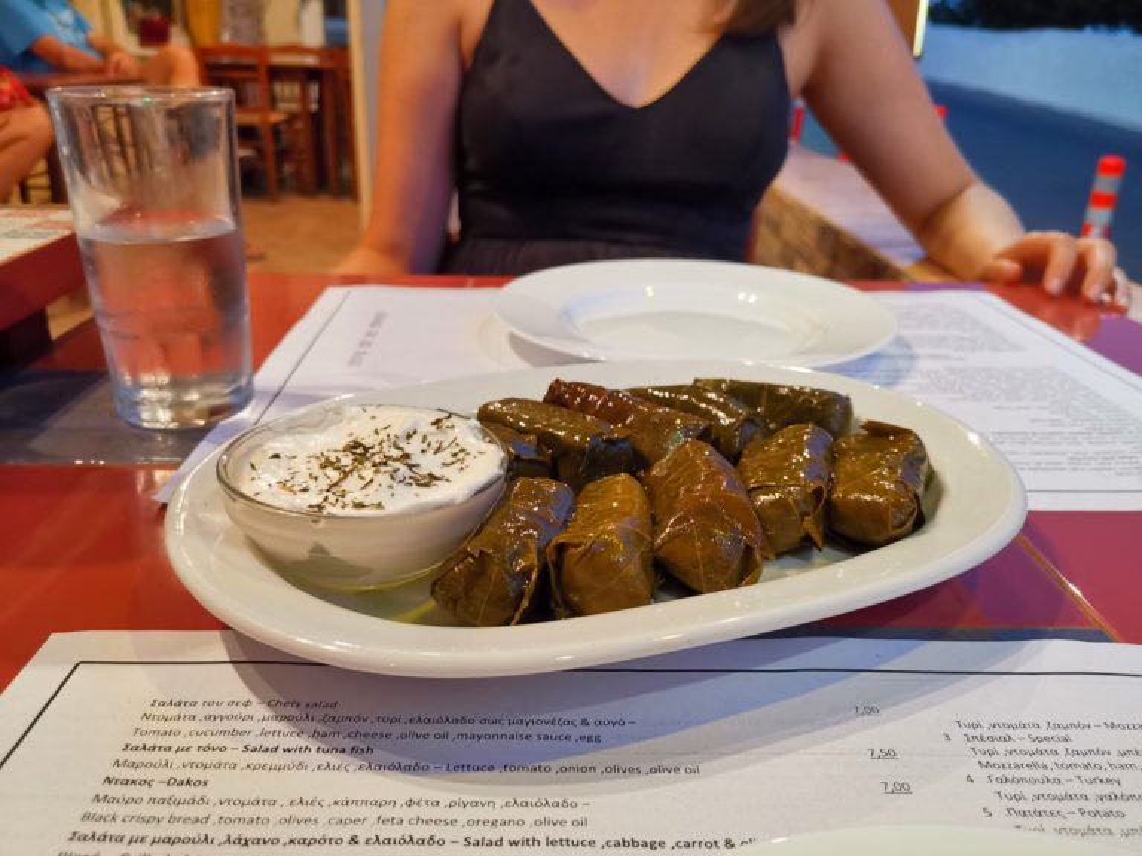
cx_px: 571
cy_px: 428
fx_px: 891
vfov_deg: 51.4
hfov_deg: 65.3
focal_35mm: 27
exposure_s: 1/50
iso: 400
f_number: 1.8
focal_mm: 4.75
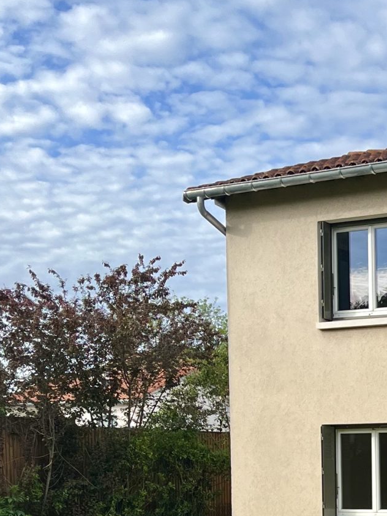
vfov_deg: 23.4
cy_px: 544
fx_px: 1178
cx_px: 495
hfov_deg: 17.6
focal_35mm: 79
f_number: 1.6
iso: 50
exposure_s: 1/2358
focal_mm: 5.1
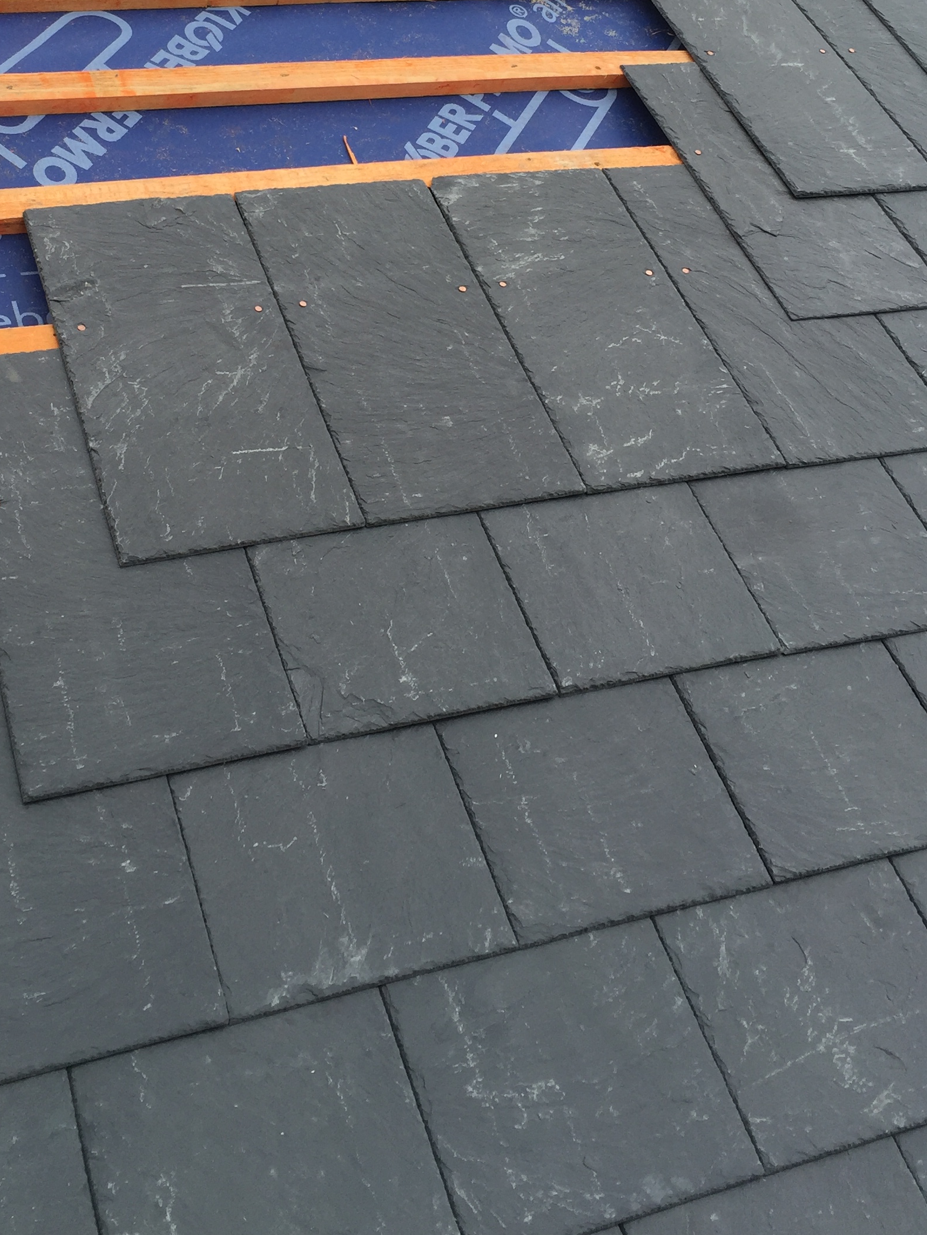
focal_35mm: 45
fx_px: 1606
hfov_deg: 32.0
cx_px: 342
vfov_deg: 40.7
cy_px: 288
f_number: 2.2
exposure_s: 1/527
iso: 32
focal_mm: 4.15
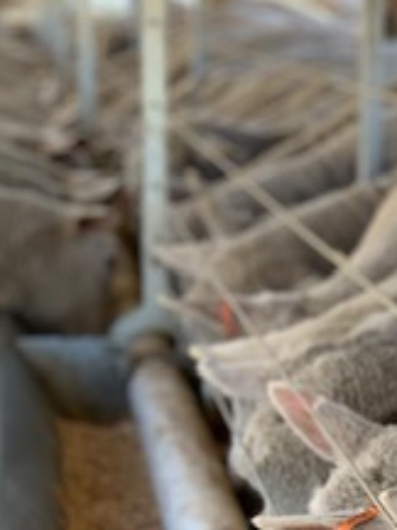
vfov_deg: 12.6
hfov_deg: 9.6
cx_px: 419
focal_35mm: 154
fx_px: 2355
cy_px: 569
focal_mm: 6
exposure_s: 1/122
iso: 25
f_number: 2.4
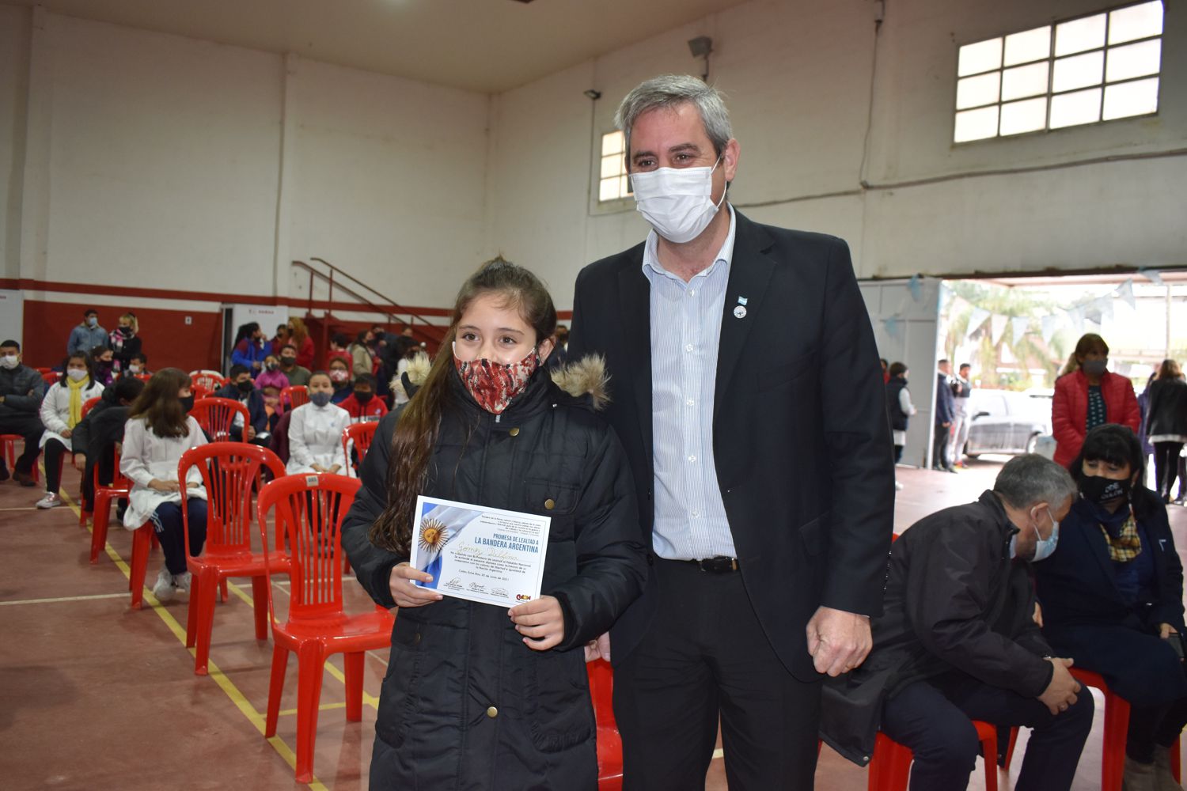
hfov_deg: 59.5
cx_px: 594
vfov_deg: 41.7
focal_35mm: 32
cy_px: 396
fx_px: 1039
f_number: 4
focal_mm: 21
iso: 800
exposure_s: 1/60
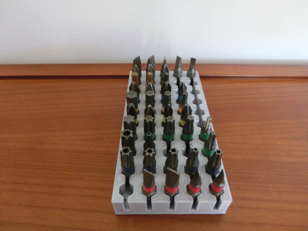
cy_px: 116
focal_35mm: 24
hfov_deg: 71.6
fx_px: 214
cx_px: 154
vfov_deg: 56.8
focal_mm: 4.24
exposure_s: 1/80
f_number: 3
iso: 800
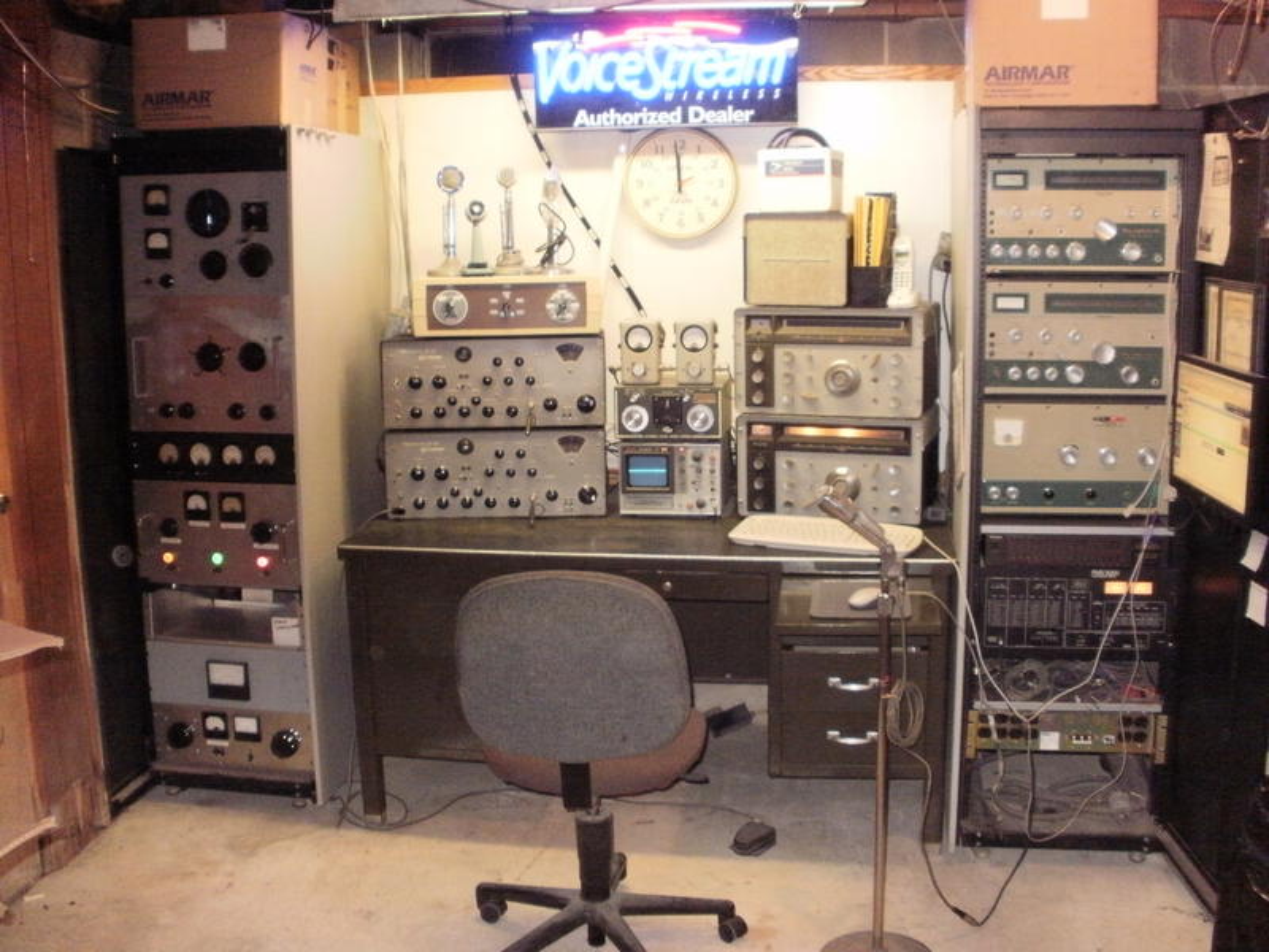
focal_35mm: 36
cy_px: 476
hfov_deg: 51.4
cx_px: 634
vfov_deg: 39.7
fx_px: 1320
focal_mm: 6.3
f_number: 3.5
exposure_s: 1/30
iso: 400
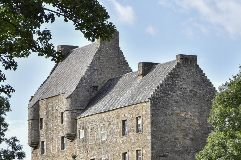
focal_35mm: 183
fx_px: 1225
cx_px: 133
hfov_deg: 11.2
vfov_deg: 7.5
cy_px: 127
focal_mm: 70
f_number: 6.3
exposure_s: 1/640
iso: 200
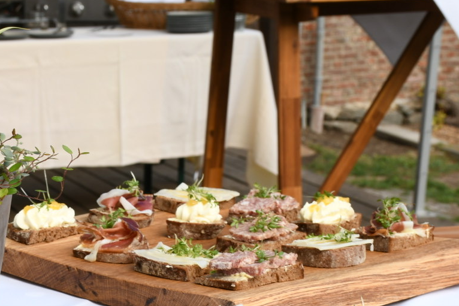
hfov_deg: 18.4
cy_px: 288
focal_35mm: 110
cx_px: 95
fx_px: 1403
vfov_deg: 12.3
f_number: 10
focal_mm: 35
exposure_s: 1/60
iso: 140
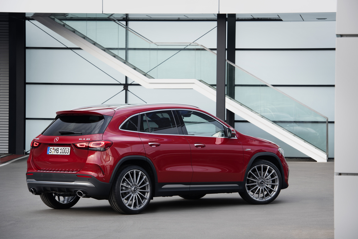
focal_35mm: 135
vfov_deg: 10.2
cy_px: 120
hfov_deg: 15.2
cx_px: 179
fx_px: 1342
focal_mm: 135
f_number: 8
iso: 200
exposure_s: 1/20
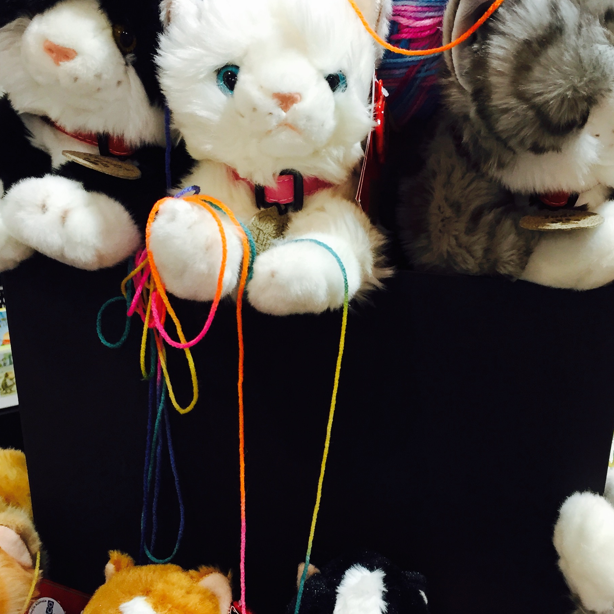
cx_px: 355
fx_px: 923
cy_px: 370
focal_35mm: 46
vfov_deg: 36.6
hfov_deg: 36.7
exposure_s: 1/33
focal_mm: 4.15
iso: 64
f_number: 2.2
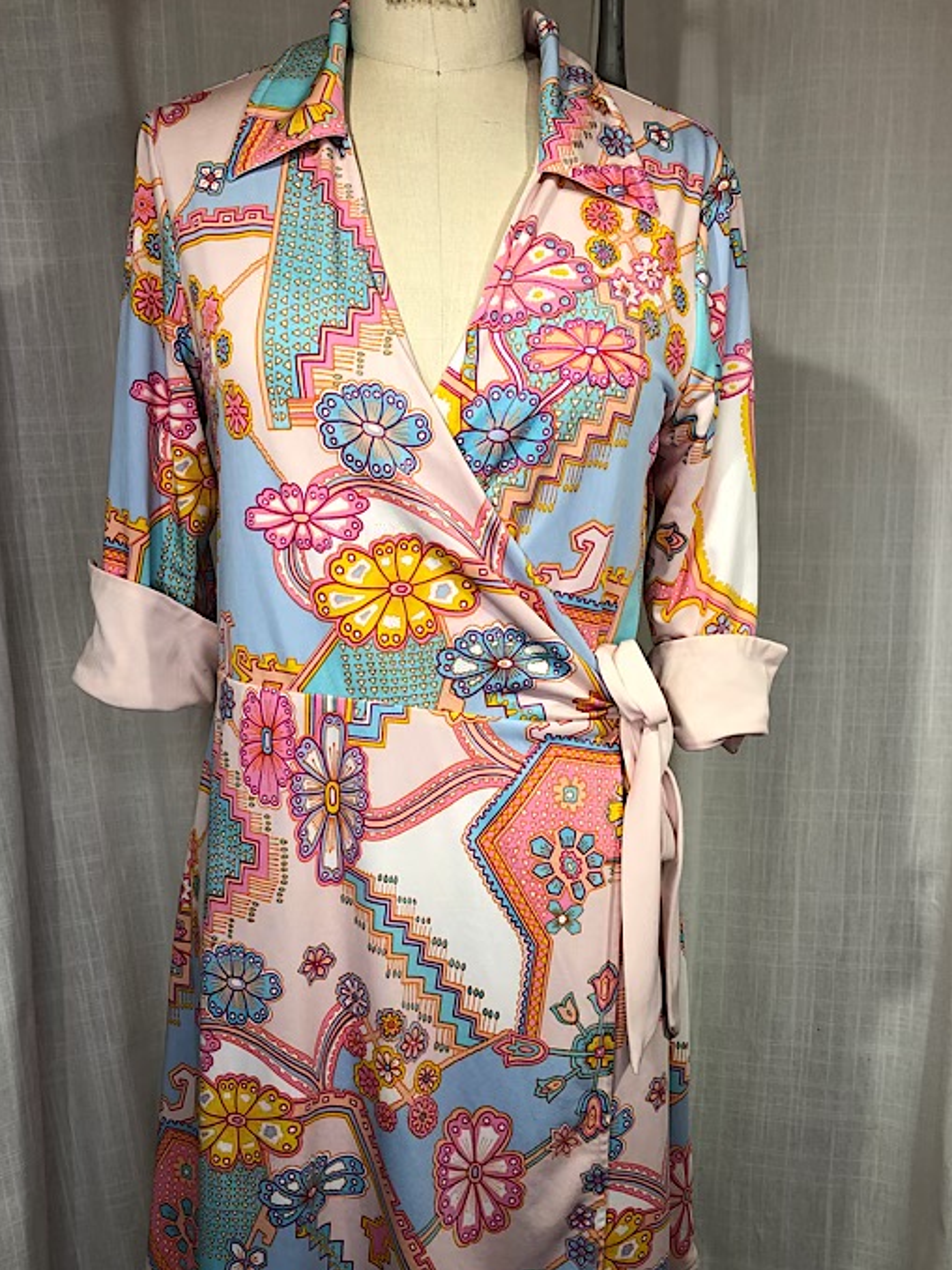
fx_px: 1210
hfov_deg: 42.9
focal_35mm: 33
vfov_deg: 55.1
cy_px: 731
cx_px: 456
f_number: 1.8
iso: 20
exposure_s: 1/157
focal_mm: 3.99
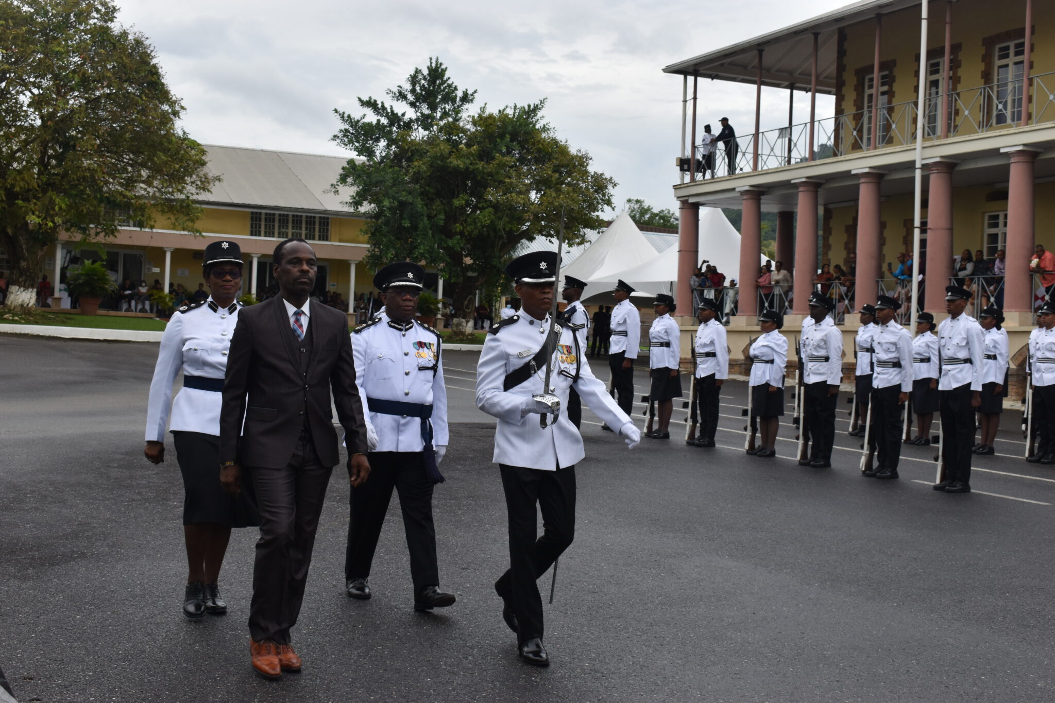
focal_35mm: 51
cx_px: 528
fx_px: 1494
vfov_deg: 26.5
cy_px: 352
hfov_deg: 38.9
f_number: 8
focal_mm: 34
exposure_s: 1/250
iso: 360
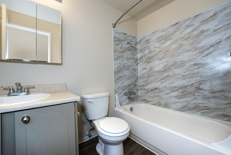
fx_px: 90
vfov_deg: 81.3
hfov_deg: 104.2
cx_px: 116
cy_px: 78
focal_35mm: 14
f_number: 6.3
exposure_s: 1/100
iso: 640
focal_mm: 14
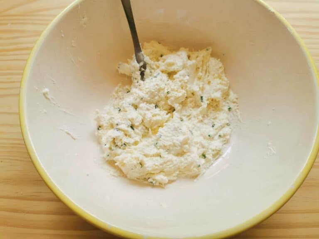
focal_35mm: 27
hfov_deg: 65.3
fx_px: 249
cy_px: 120
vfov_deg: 51.4
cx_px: 160
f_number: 1.6
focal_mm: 5.56
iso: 50
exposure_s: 1/211
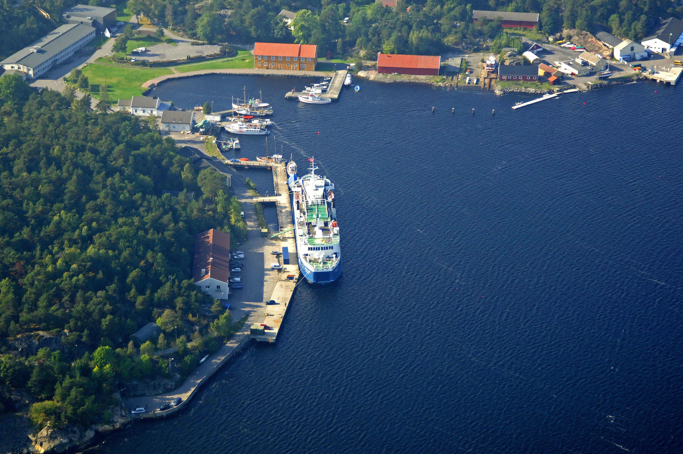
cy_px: 227
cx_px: 342
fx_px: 1848
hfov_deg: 20.9
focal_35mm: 98
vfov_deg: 14.0
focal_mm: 65
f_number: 5
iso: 400
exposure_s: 1/1000
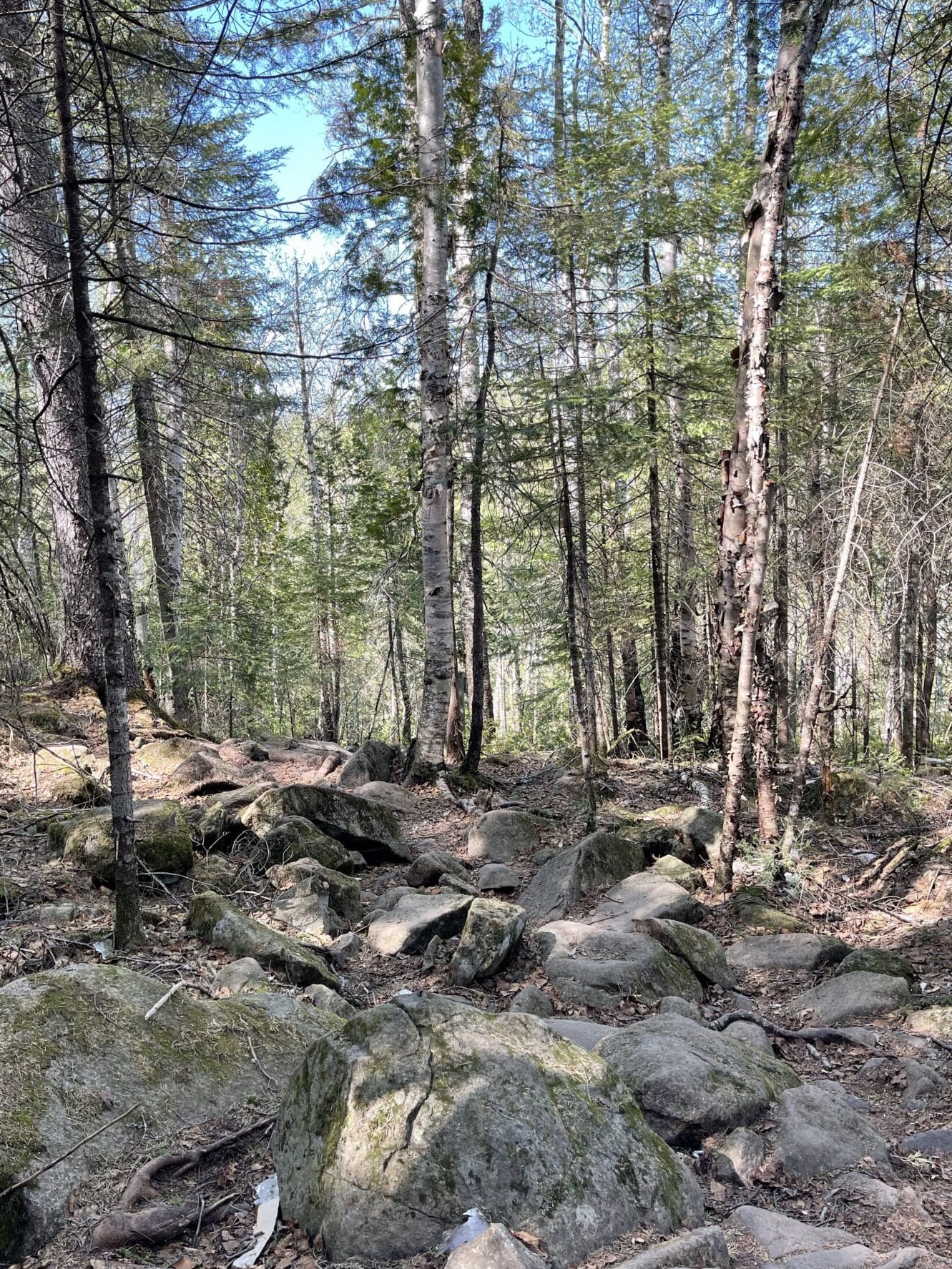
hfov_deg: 46.8
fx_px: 1100
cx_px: 443
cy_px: 670
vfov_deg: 59.9
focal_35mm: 30
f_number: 1.6
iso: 32
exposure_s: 1/187
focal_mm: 5.1
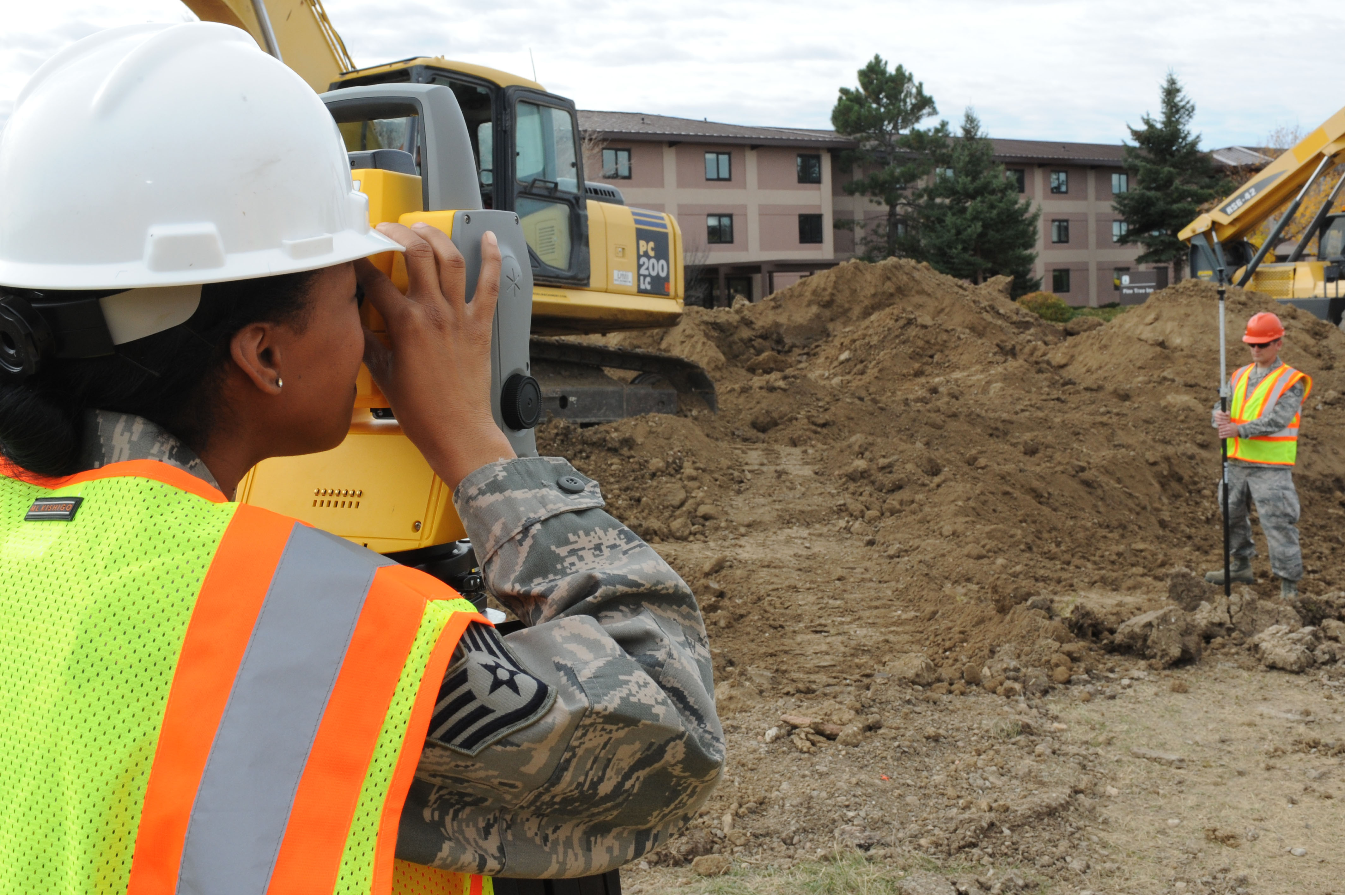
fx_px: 1307
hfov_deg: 54.5
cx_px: 672
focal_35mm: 35
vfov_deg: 37.8
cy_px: 448
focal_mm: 35
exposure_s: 1/250
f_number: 16
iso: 800
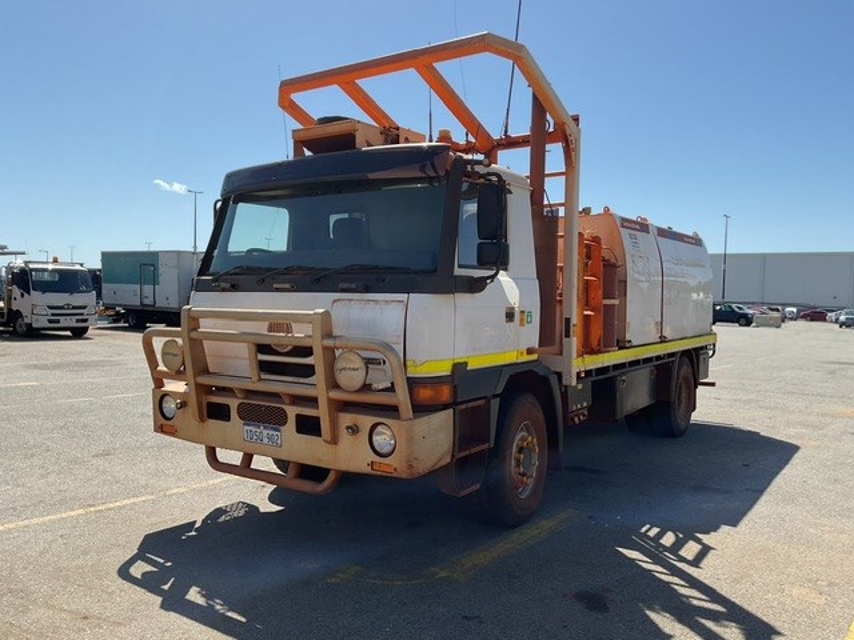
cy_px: 320
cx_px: 427
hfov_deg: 61.7
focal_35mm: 29
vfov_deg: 48.2
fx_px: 715
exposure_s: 1/1984
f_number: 1.8
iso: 16
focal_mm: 3
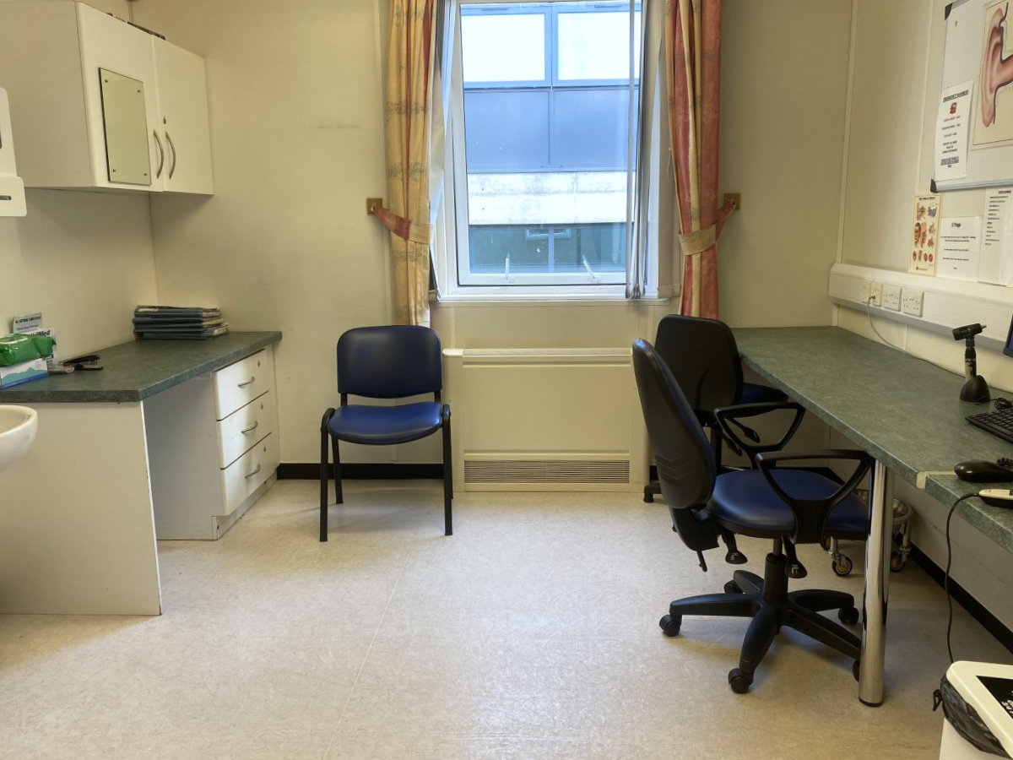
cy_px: 380
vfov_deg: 53.1
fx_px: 761
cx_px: 506
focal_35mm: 26
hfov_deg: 67.3
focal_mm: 4.2
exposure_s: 1/100
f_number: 1.8
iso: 50
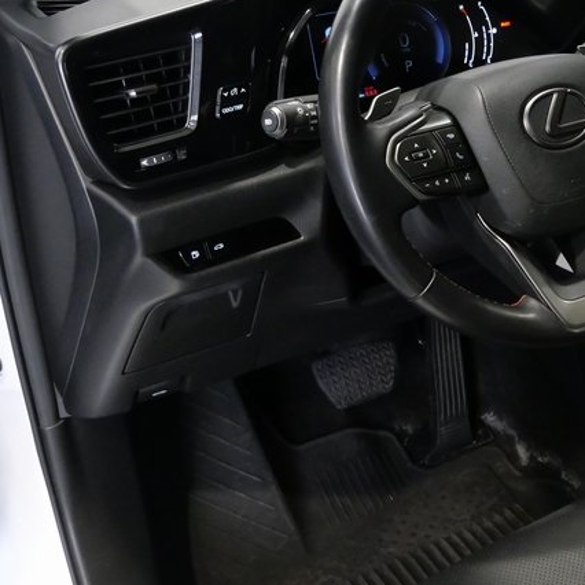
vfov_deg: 32.5
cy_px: 119
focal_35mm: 51
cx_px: 505
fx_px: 975
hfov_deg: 32.1
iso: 3200
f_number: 3.5
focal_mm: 12
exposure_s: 1/40
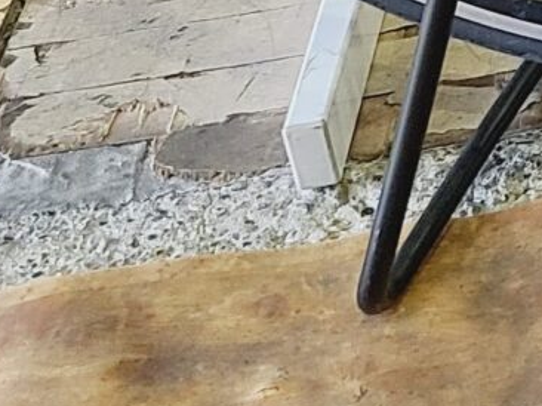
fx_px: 2848
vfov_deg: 7.4
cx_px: 1758
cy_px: -677
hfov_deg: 8.6
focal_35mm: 182
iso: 64
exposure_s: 1/50
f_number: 1.8
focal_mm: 5.4
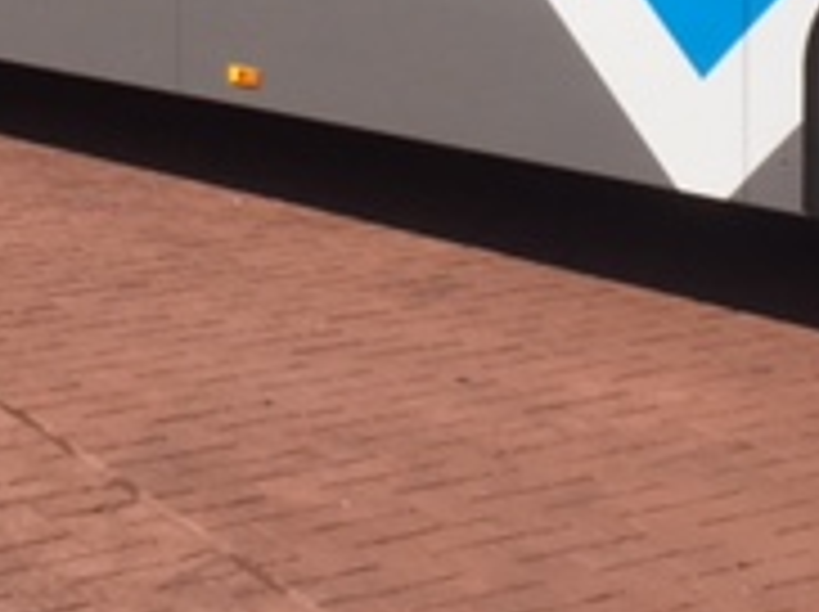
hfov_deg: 19.3
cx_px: 410
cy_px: -346
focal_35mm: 102
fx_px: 2410
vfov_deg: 13.5
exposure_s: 1/4405
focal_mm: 4.15
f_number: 2.2
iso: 32
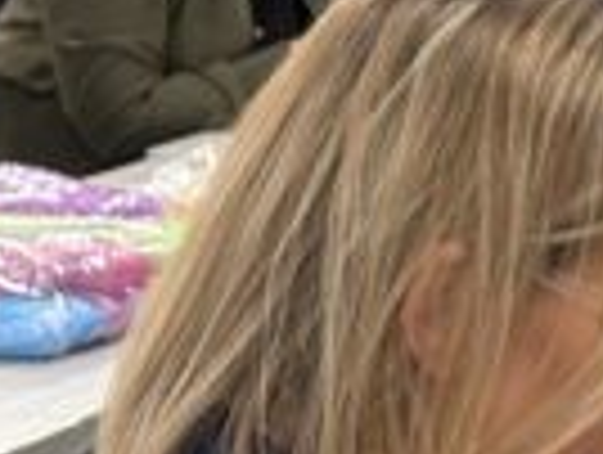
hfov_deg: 6.2
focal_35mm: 298
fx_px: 5200
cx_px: 1674
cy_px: 256
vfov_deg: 5.0
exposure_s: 1/60
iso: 100
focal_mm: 5.96
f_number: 1.6
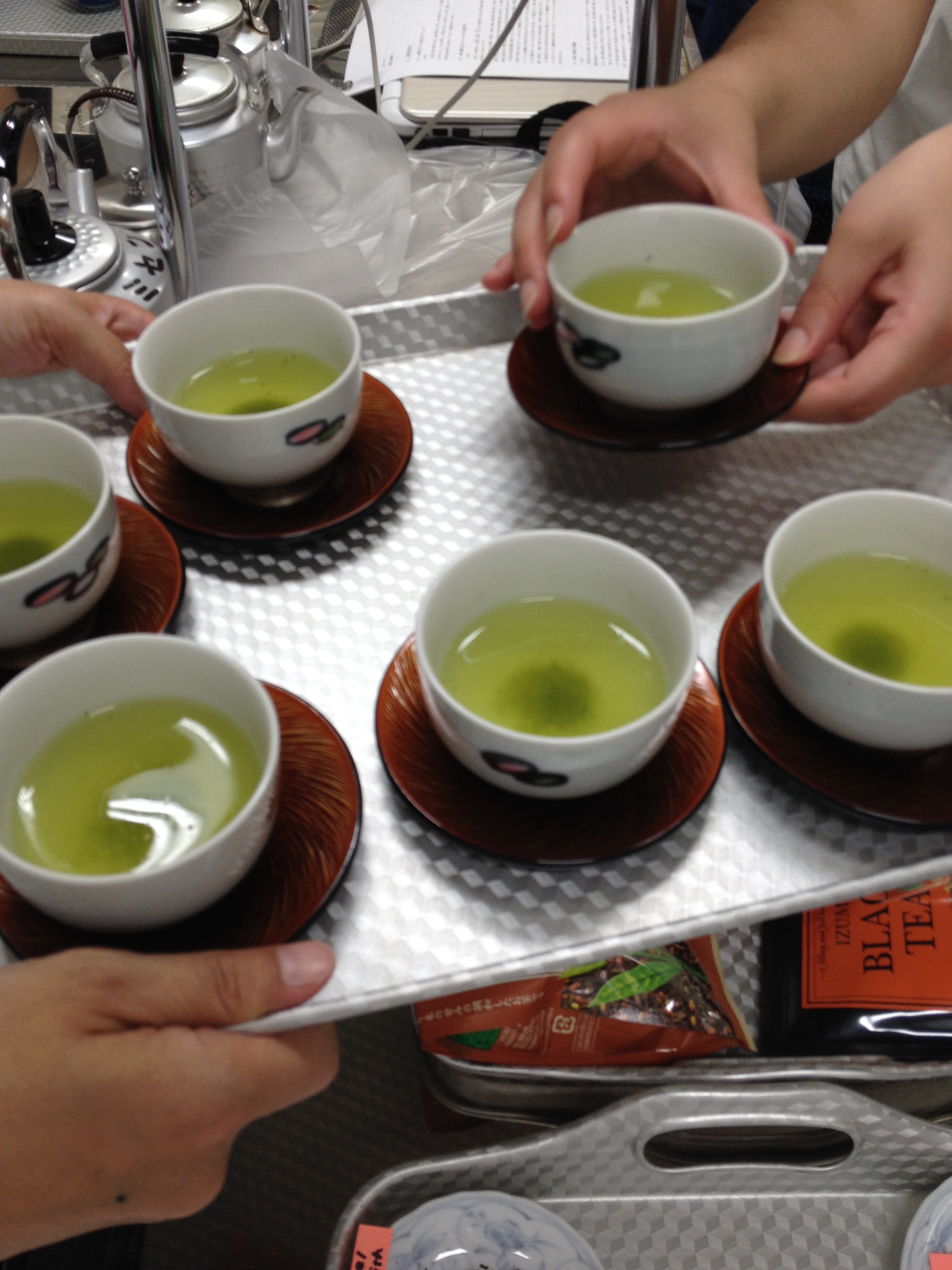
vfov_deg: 52.6
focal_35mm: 35
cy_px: 635
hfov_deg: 40.7
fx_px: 1283
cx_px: 476
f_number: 2.4
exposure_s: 1/120
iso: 64
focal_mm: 4.28
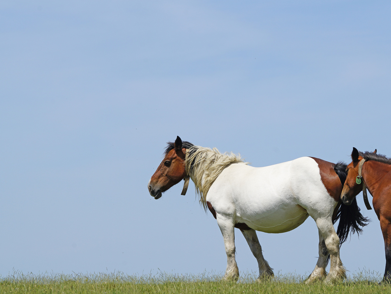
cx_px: 268
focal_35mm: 200
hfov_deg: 9.9
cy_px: 167
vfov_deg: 7.4
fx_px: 2259
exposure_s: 1/250
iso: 100
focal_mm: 150
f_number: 9
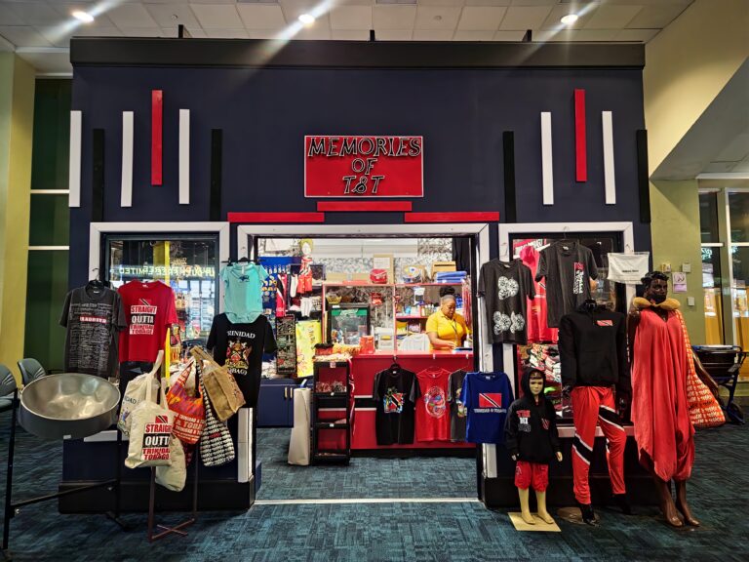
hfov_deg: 73.9
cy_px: 281
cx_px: 374
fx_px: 498
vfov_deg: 58.9
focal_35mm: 23
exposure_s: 1/60
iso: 640
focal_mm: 5.4
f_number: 1.8
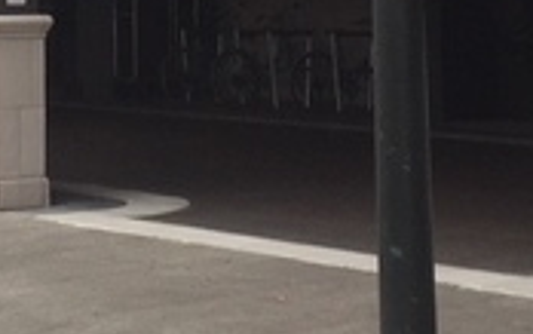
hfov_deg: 14.7
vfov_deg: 8.9
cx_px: 67
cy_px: -254
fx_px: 2049
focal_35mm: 141
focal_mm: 4.15
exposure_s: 1/264
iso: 32
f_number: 2.2
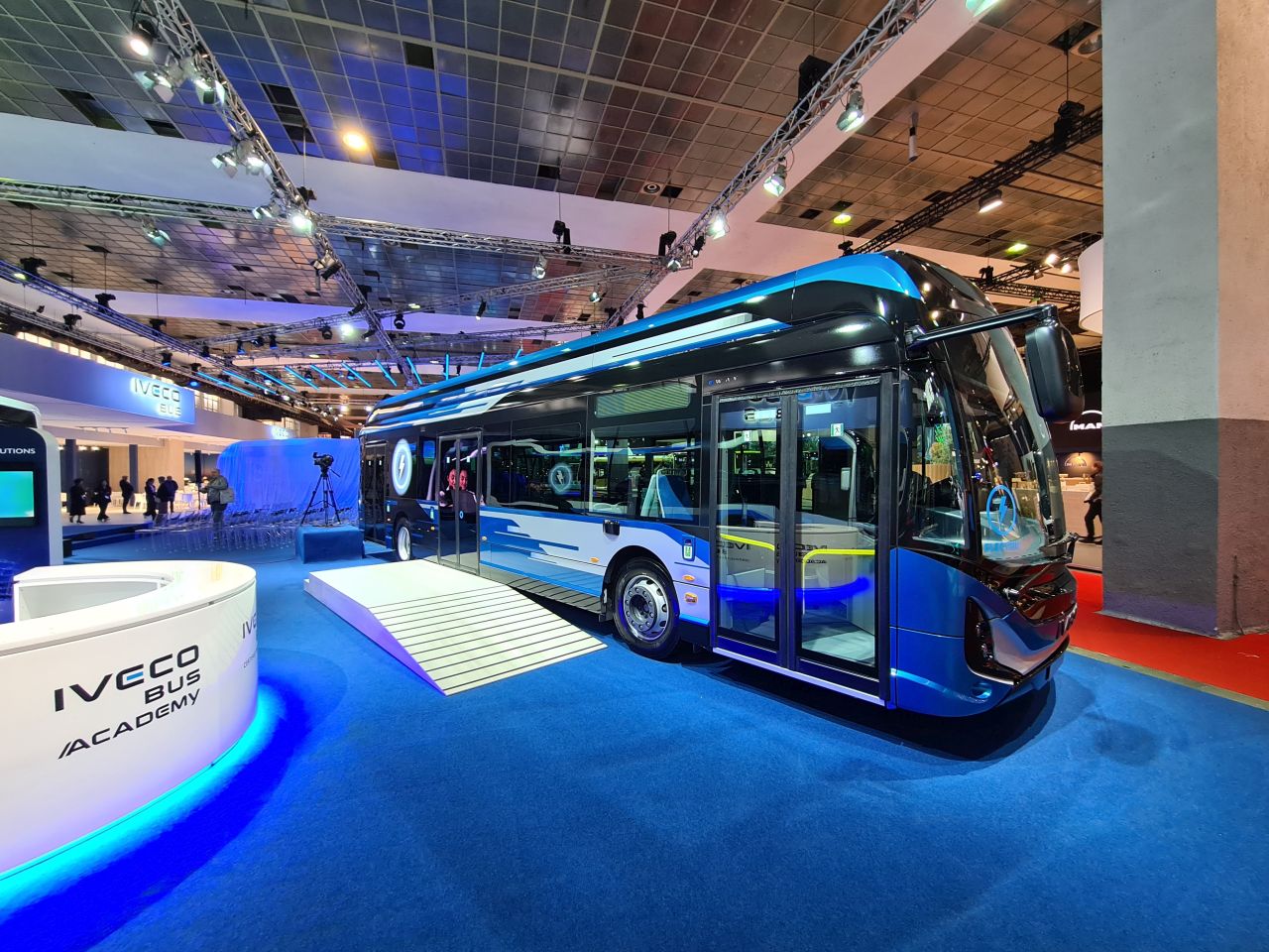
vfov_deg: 89.9
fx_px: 477
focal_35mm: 13
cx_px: 634
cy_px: 476
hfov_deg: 106.2
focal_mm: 2.2
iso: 160
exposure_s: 1/50
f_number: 2.2
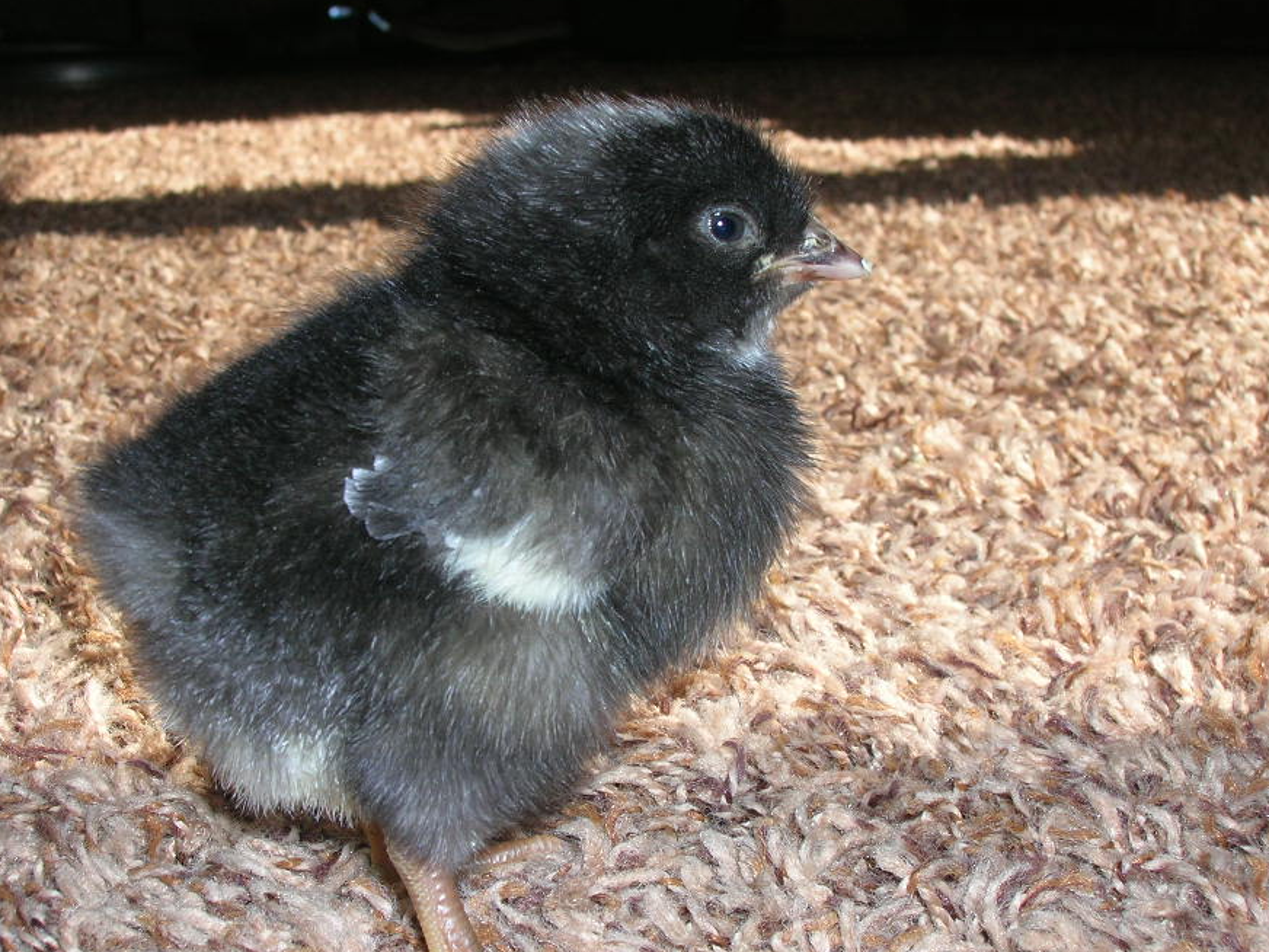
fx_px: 1980
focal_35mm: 54
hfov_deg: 35.5
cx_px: 557
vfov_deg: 27.0
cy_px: 514
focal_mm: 7.7
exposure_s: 1/60.1
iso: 50
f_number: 5.4
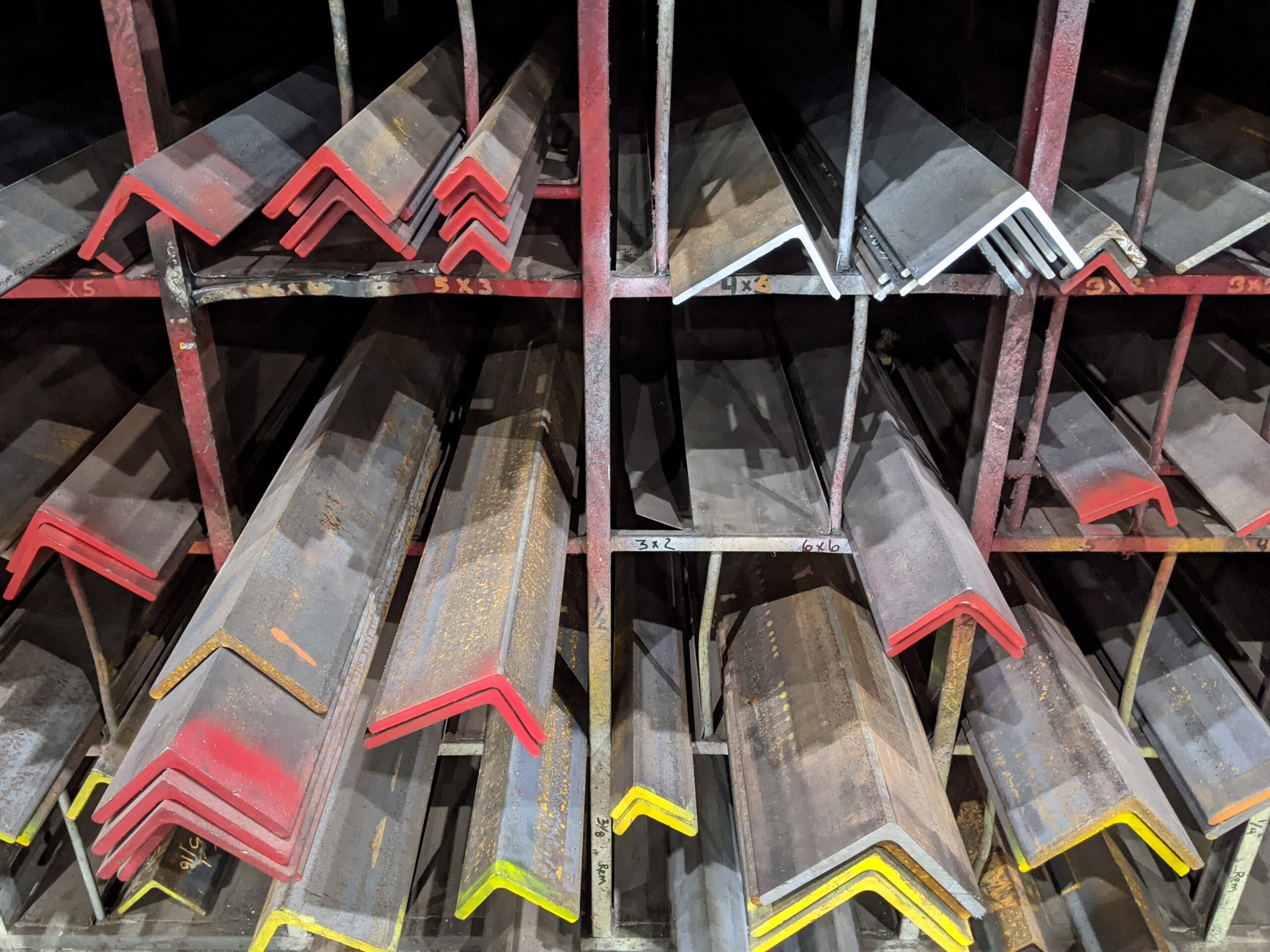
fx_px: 991
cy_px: 476
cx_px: 635
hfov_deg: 65.3
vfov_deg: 51.4
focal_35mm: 27
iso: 610
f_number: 1.8
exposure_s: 1/24
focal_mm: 4.44
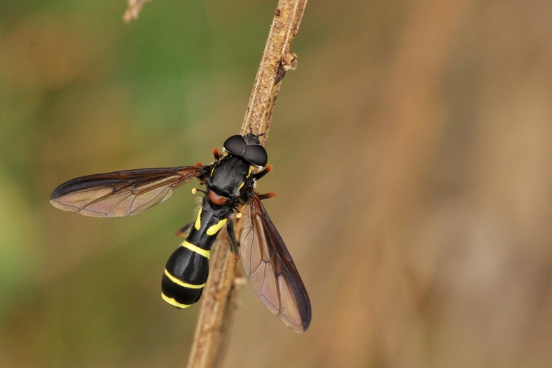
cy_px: 184
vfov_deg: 9.0
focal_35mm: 152
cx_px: 273
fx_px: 2331
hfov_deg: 13.5
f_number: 16
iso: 400
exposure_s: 1/250
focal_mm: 100
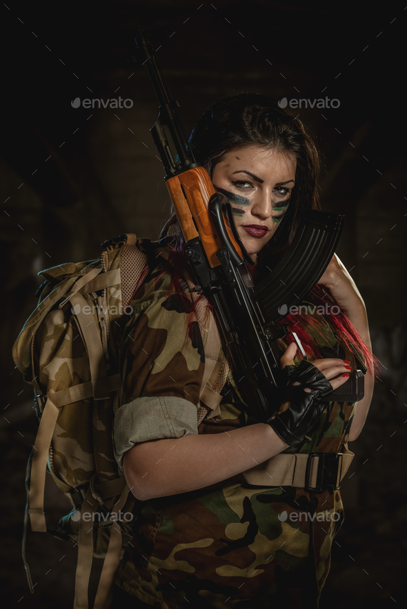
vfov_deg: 15.8
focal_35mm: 130
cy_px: 304
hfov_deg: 10.6
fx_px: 2203
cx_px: 204
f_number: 7.1
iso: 100
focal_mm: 130
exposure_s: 1/125
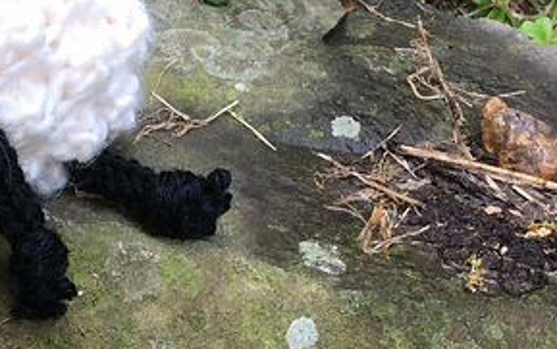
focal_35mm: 75
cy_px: 106
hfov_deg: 26.6
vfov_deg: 17.4
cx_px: 67
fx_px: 1139
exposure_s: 1/120
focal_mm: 3.3
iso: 40
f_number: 2.4
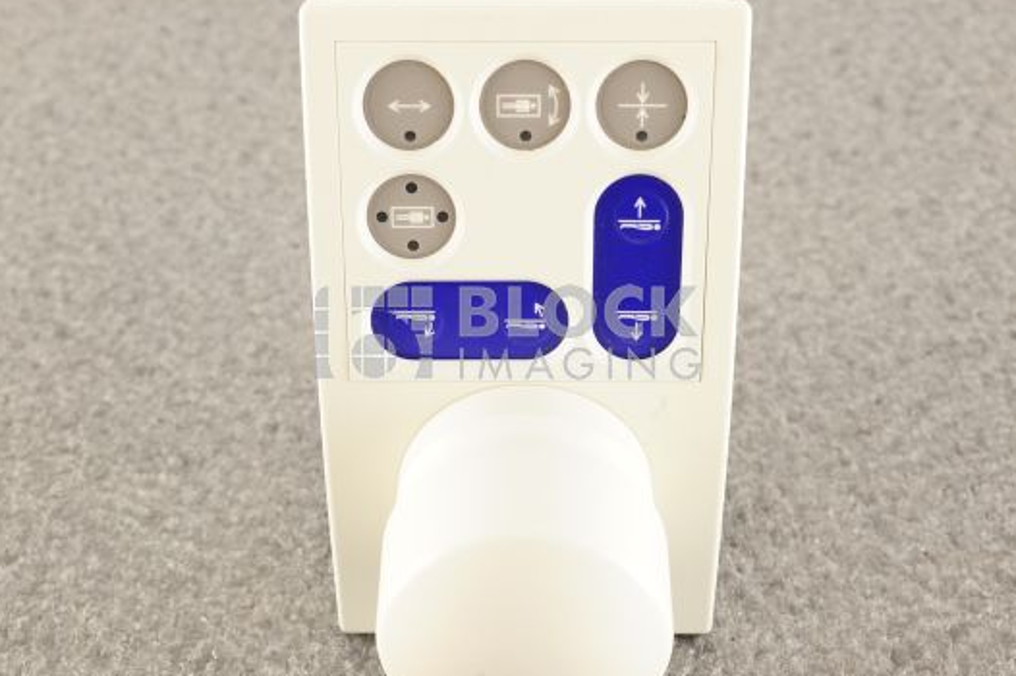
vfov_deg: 23.7
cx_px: 508
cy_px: 333
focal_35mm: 57
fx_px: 1608
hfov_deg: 35.1
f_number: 11
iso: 1600
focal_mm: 50
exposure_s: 1/160
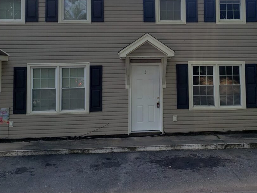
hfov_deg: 40.7
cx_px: 172
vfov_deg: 31.0
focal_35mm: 46
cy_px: 49
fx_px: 341
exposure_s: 1/316
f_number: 2.4
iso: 50
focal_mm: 4.3
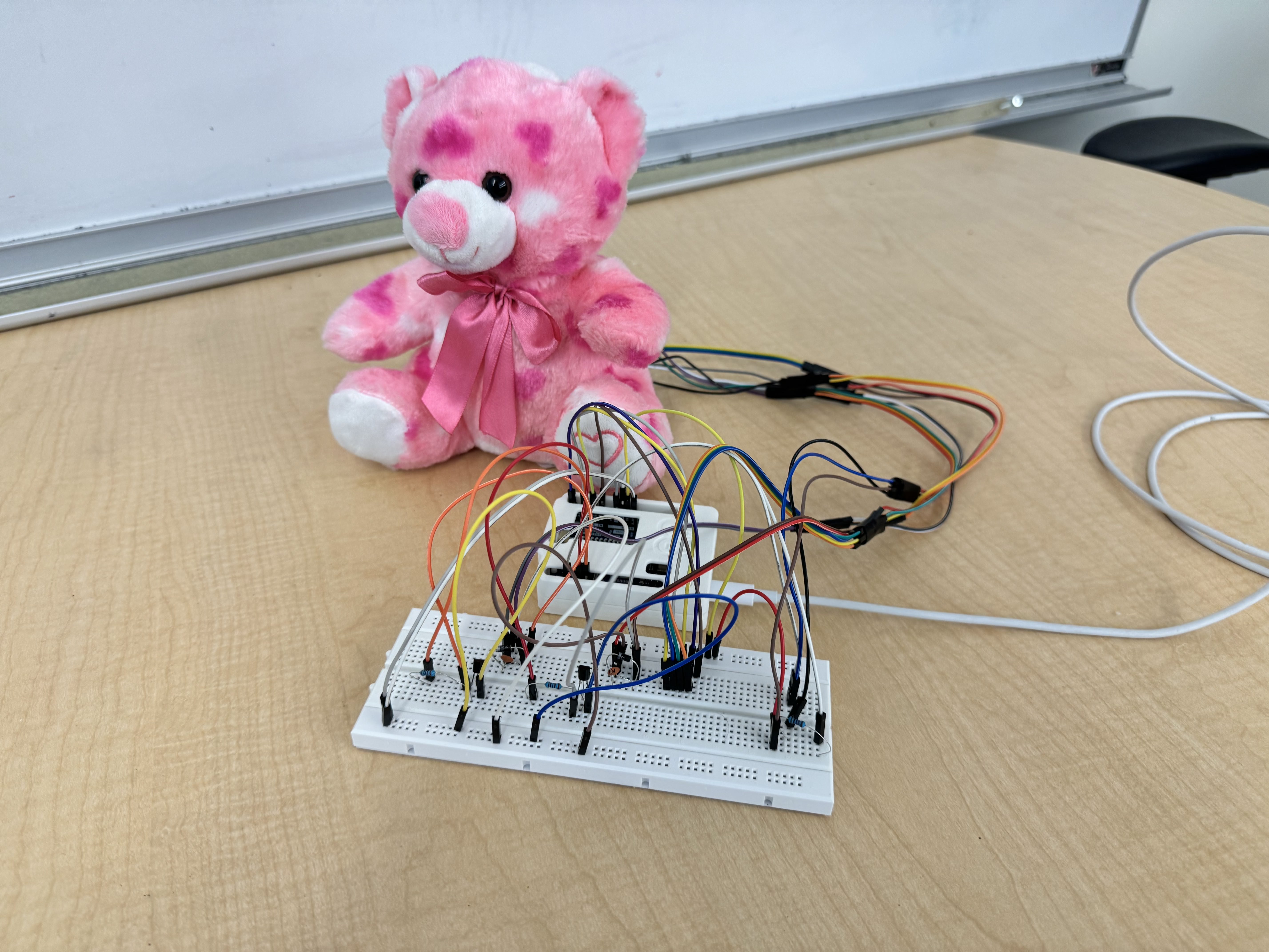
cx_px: 634
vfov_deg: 56.8
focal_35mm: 24
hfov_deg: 71.6
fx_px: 880
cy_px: 476
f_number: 1.78
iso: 160
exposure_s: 1/120
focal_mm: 6.76
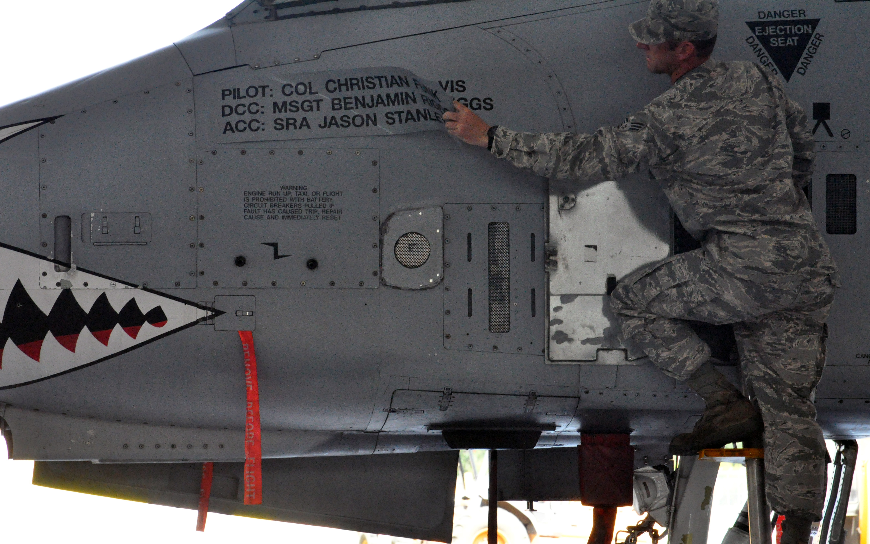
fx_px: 4078
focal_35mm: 172
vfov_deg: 7.6
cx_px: 434
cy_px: 270
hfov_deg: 12.2
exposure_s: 1/200
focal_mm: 112
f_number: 9
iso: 3200
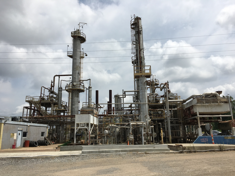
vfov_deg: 48.2
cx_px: 118
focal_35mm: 29
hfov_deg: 61.7
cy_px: 88
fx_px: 197
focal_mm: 4.15
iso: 25
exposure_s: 1/3497
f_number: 2.2
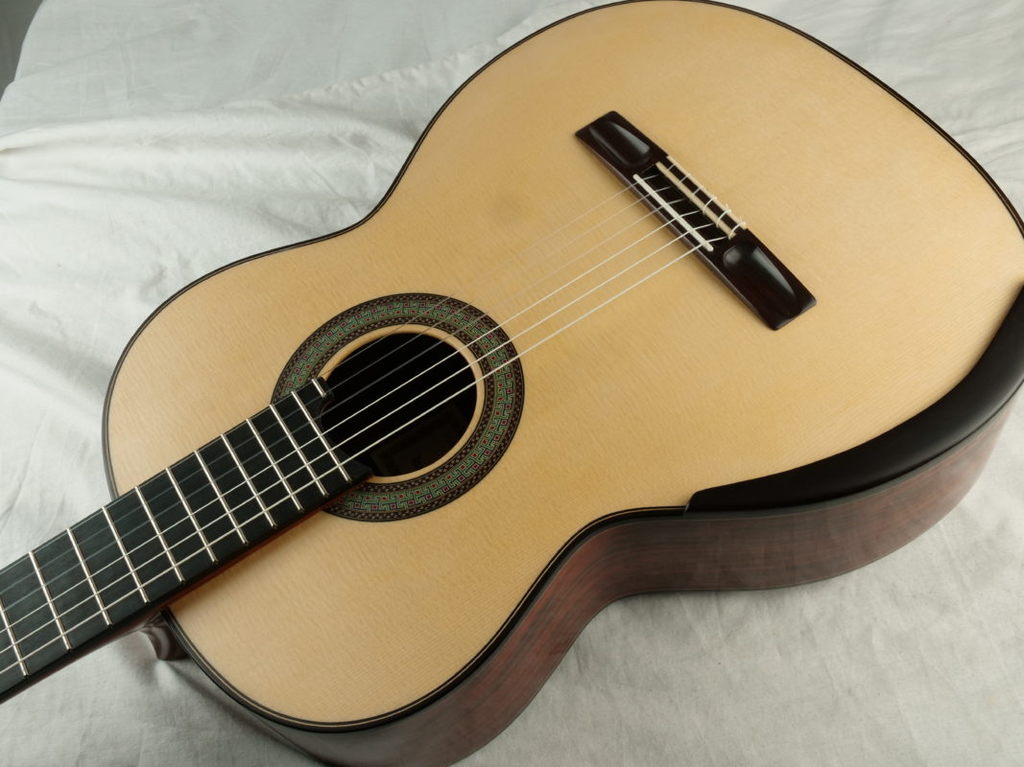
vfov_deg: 39.6
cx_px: 512
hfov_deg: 51.4
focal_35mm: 36
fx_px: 1065
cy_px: 384
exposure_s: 1/60
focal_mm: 18
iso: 500
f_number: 9
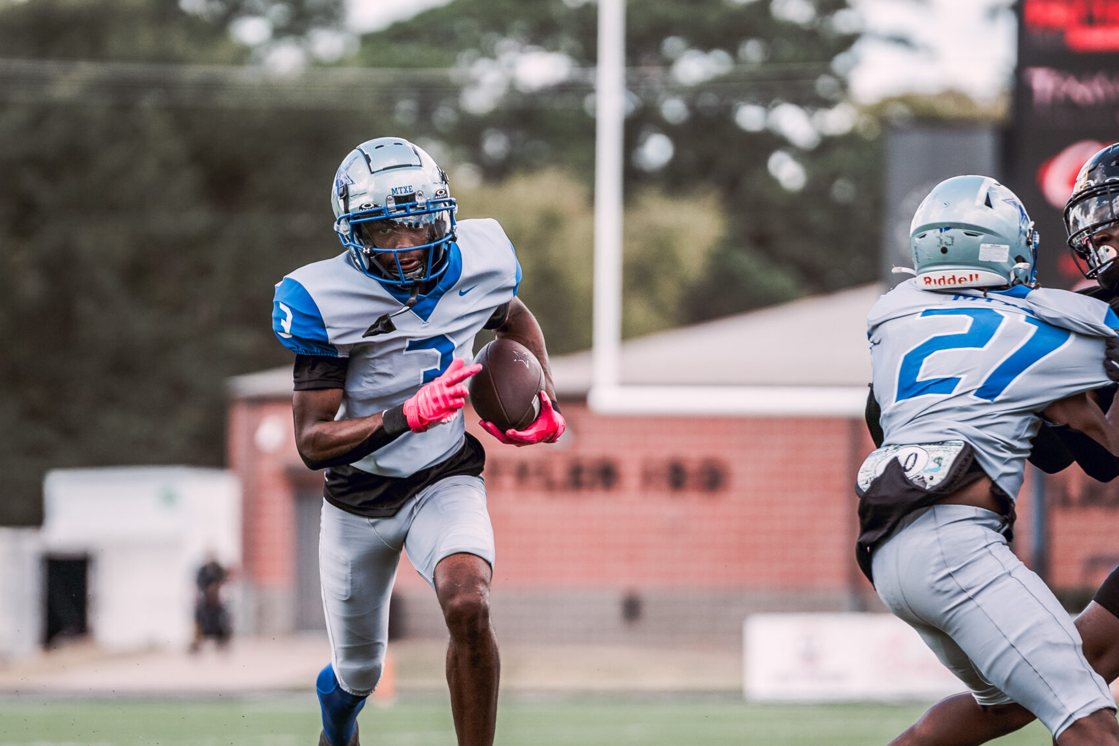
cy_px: 429
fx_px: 11159
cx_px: 483
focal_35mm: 359
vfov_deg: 3.8
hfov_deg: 5.7
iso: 125
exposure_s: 1/1000
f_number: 3.2
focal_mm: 200
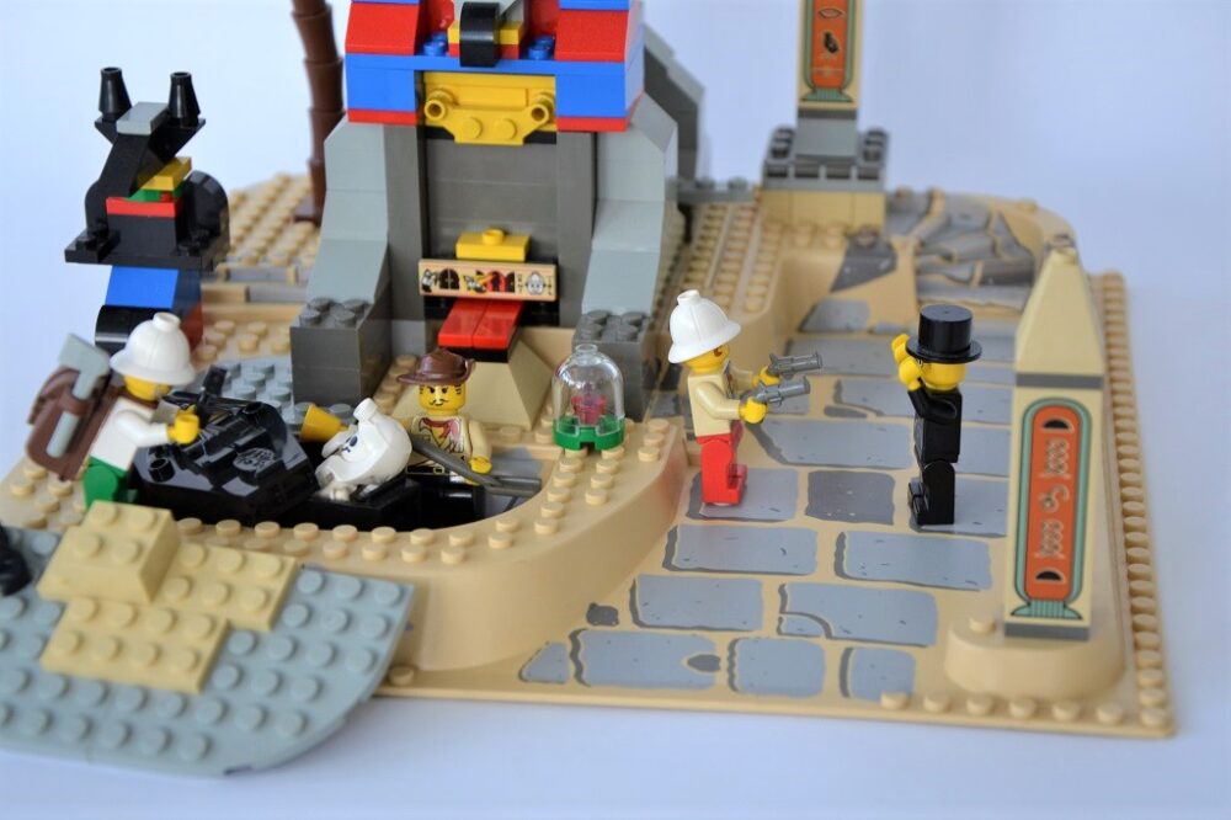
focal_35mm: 78
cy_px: 410
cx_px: 616
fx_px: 2666
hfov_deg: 26.0
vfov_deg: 17.5
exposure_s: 1/60
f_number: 5
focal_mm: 52
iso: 400
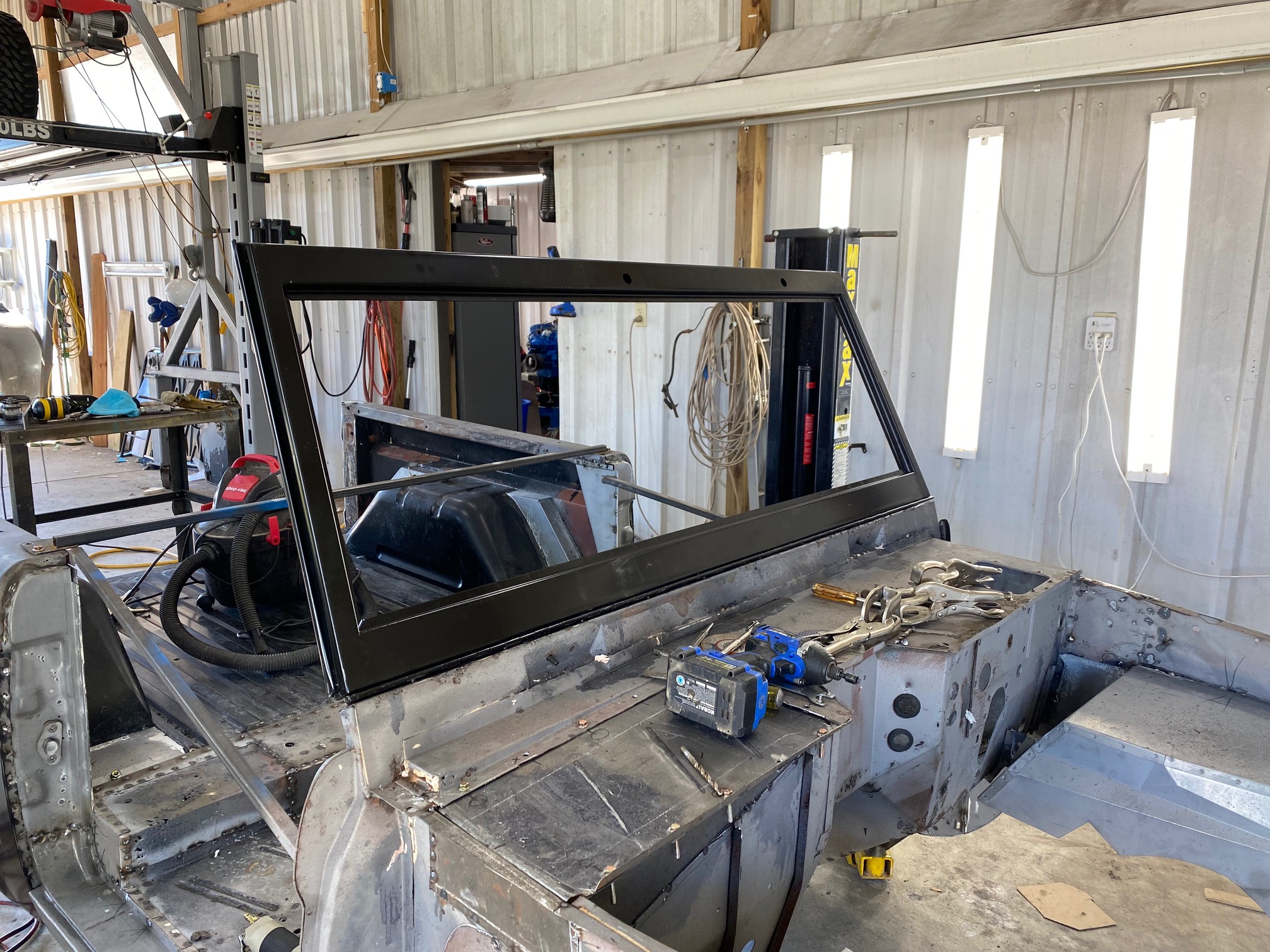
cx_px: 635
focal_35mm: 26
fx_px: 954
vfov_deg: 53.1
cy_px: 476
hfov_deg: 67.3
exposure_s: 1/120
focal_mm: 4.25
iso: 80
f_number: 1.8
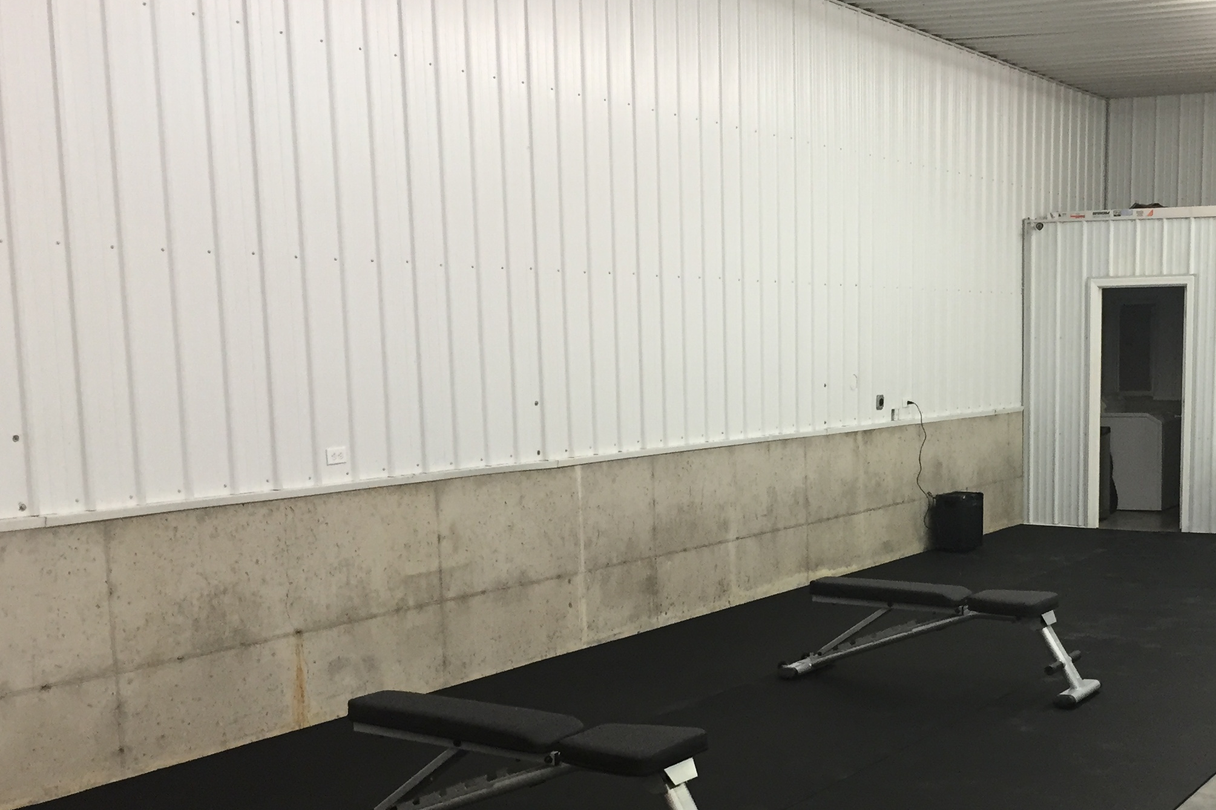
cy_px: 570
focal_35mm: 49
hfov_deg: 39.7
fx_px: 1655
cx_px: 843
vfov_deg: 27.3
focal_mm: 4.15
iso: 50
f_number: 2.2
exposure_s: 1/30
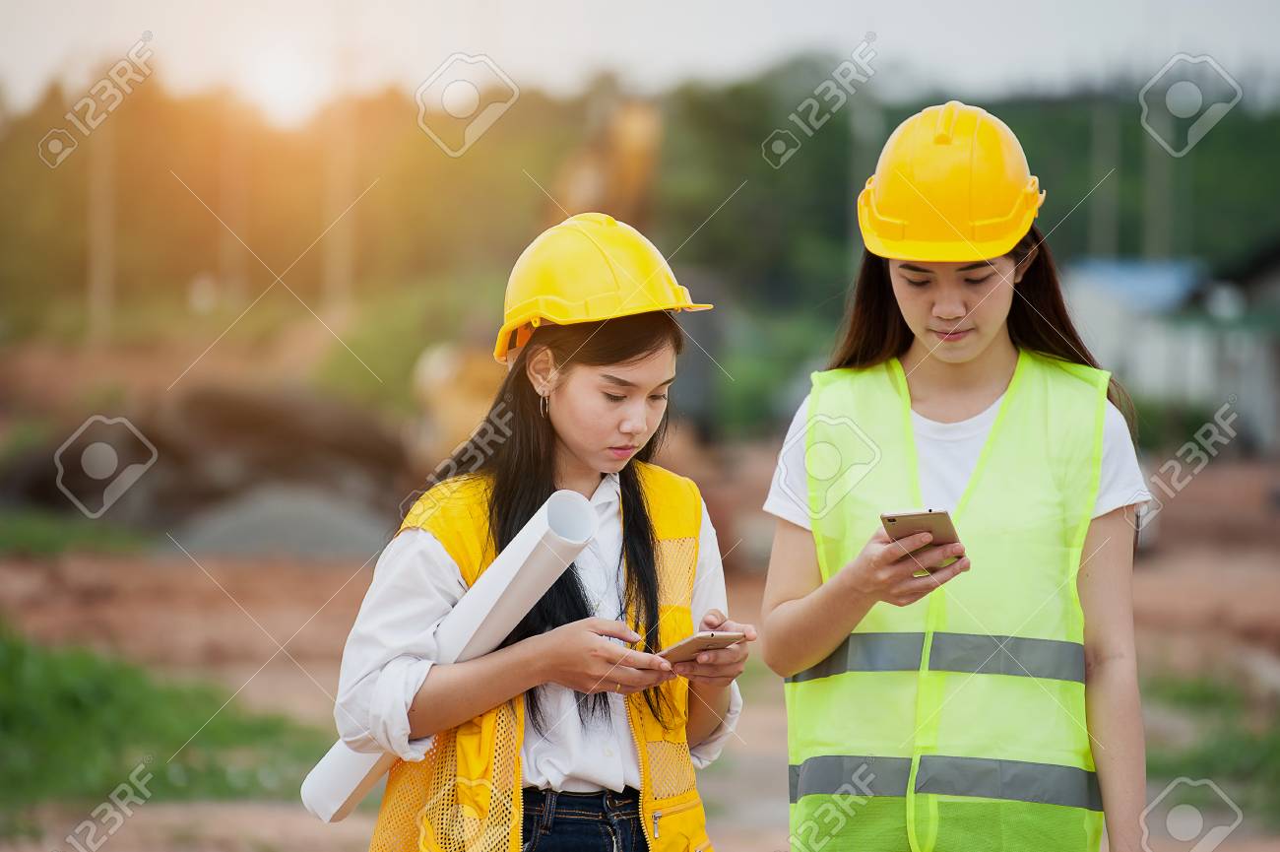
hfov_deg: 8.2
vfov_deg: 5.5
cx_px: 640
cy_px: 426
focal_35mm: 250
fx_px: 8883
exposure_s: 1/500
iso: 200
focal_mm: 250
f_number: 5.6
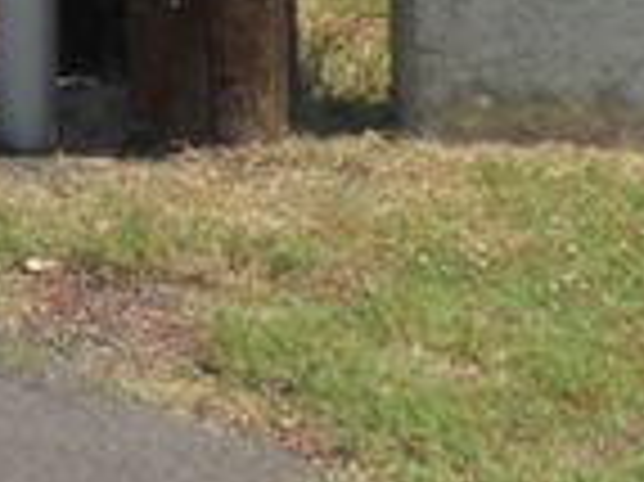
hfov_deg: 6.5
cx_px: -383
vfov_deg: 4.8
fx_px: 5614
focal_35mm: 302
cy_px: -577
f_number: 4.8
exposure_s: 1/500
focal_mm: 9.8
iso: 80
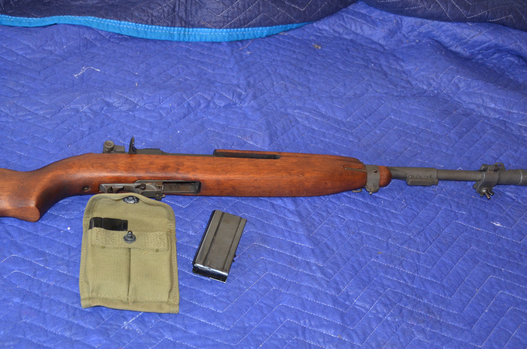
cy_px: 198
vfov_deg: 24.9
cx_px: 189
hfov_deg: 36.7
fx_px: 789
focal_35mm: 54
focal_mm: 26
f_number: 3.8
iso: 800
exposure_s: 1/60
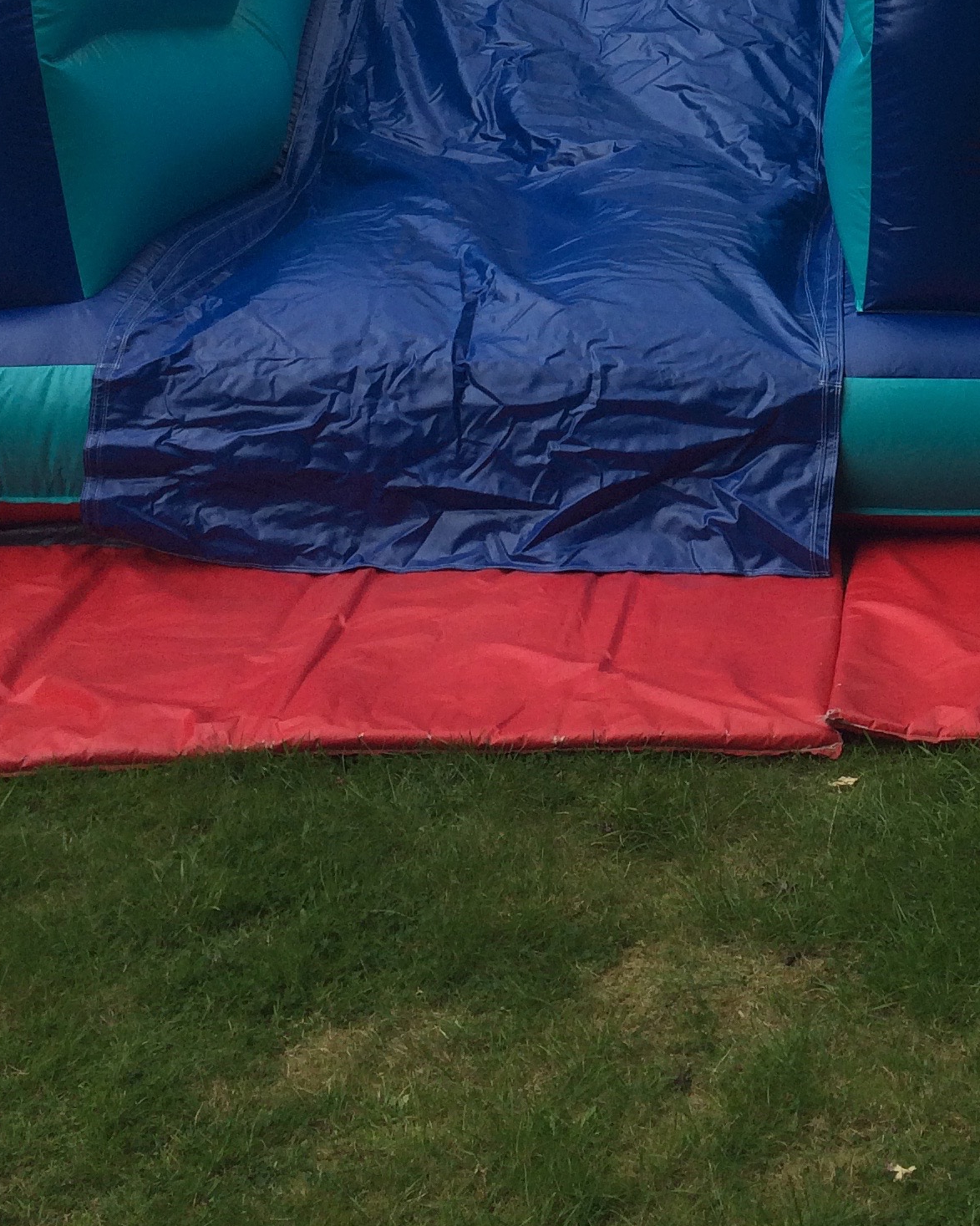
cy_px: -37
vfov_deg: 28.0
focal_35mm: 63
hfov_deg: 23.7
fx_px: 2285
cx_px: 828
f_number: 2.2
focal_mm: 4.15
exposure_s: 1/1026
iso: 32
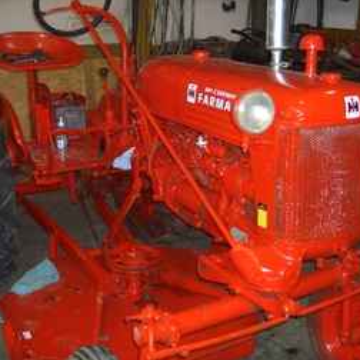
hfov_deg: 36.1
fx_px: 553
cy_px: 181
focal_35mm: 47
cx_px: 189
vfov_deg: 36.1
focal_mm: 8
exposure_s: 1/60
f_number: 2.8
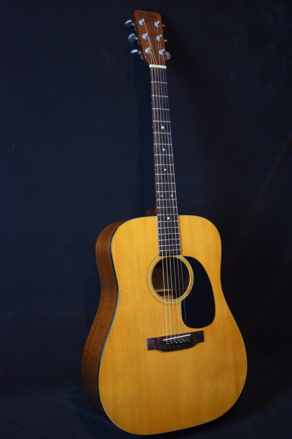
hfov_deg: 31.9
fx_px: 511
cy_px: 220
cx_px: 146
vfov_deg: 46.4
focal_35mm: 42
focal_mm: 28
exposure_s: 1/30
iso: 1400
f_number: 4.2
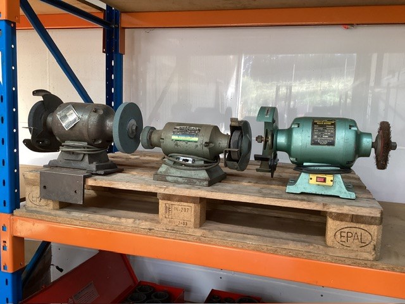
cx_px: 202
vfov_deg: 45.4
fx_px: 363
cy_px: 152
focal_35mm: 31
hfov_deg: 58.4
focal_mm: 3.3
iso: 125
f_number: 2.4
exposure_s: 1/60
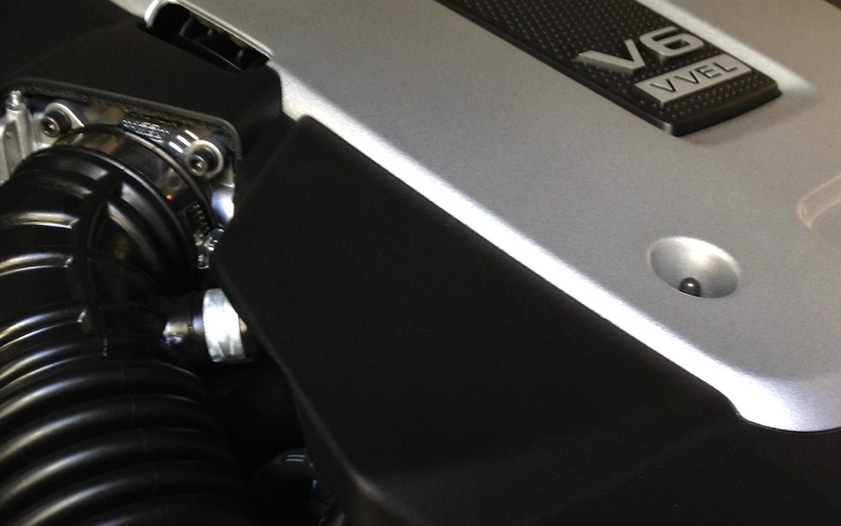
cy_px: 284
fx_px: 1238
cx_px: 501
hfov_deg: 37.4
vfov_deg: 24.0
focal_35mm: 54
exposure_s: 1/20
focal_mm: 4.28
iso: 80
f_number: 2.4
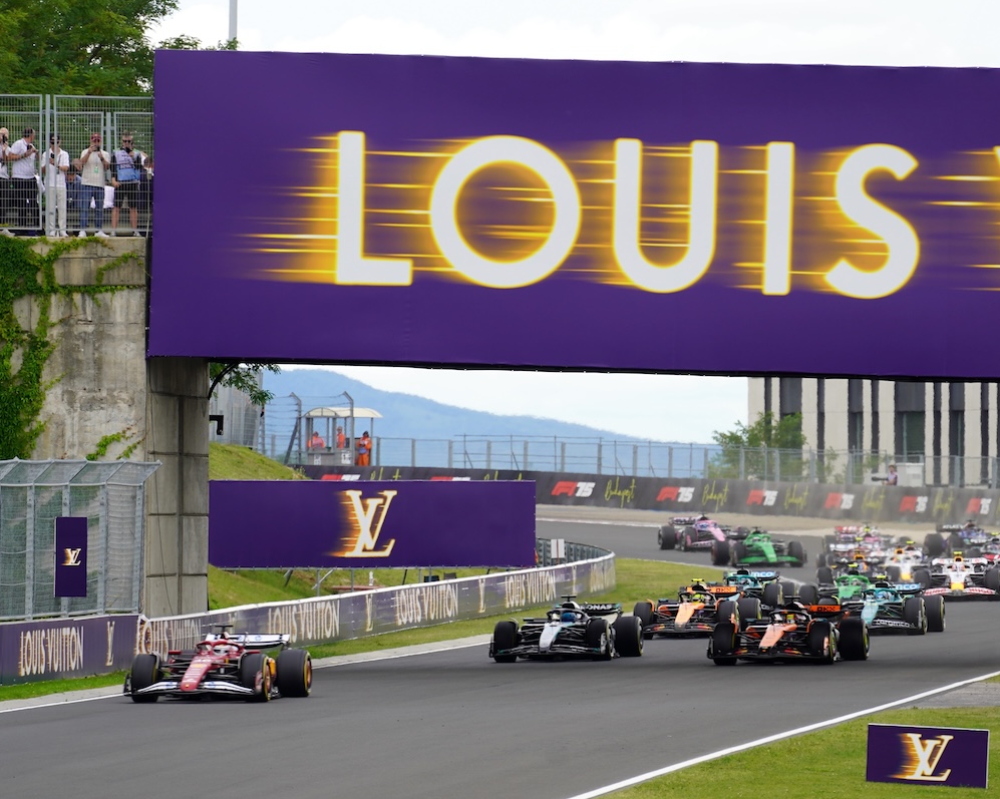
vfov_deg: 4.6
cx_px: 530
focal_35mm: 339
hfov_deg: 5.7
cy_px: 399
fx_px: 10030
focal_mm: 300
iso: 160
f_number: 5.6
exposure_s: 1/320
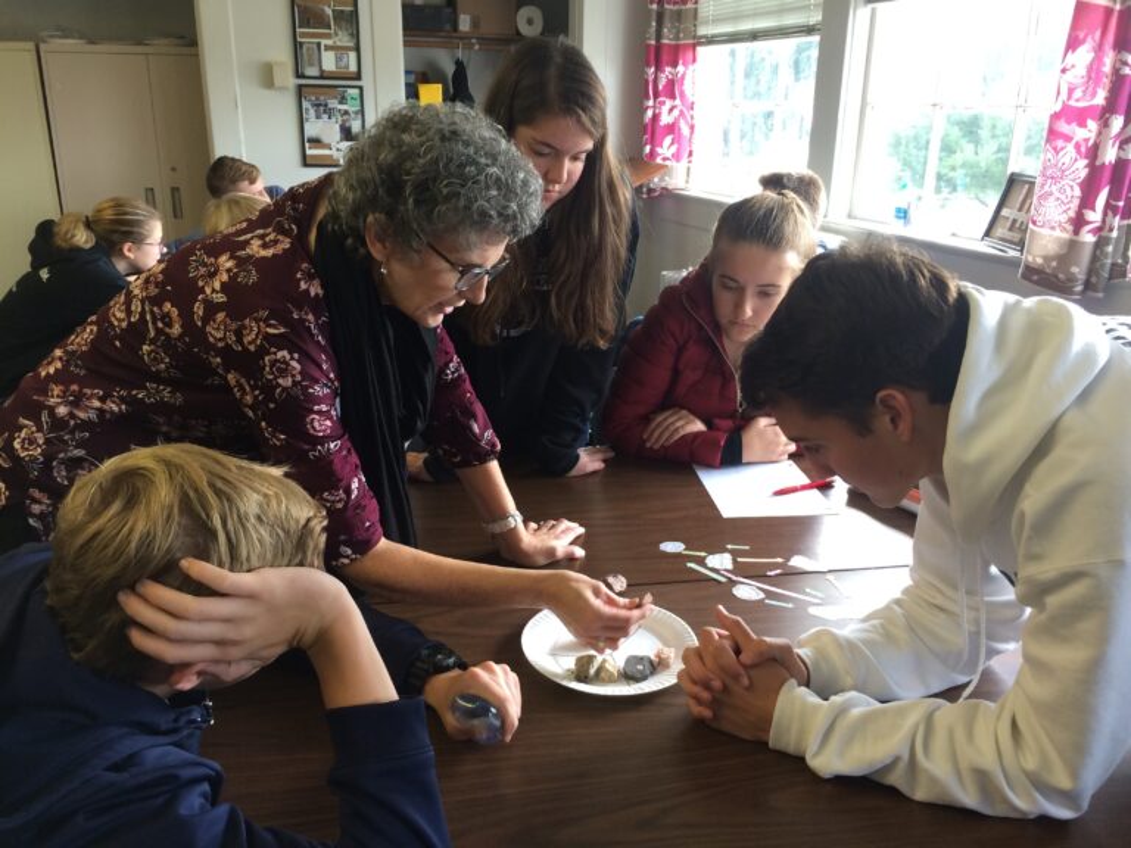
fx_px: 948
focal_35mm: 29
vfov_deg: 48.2
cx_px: 566
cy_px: 424
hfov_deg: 61.7
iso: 50
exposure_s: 1/30
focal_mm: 4.15
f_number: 2.2
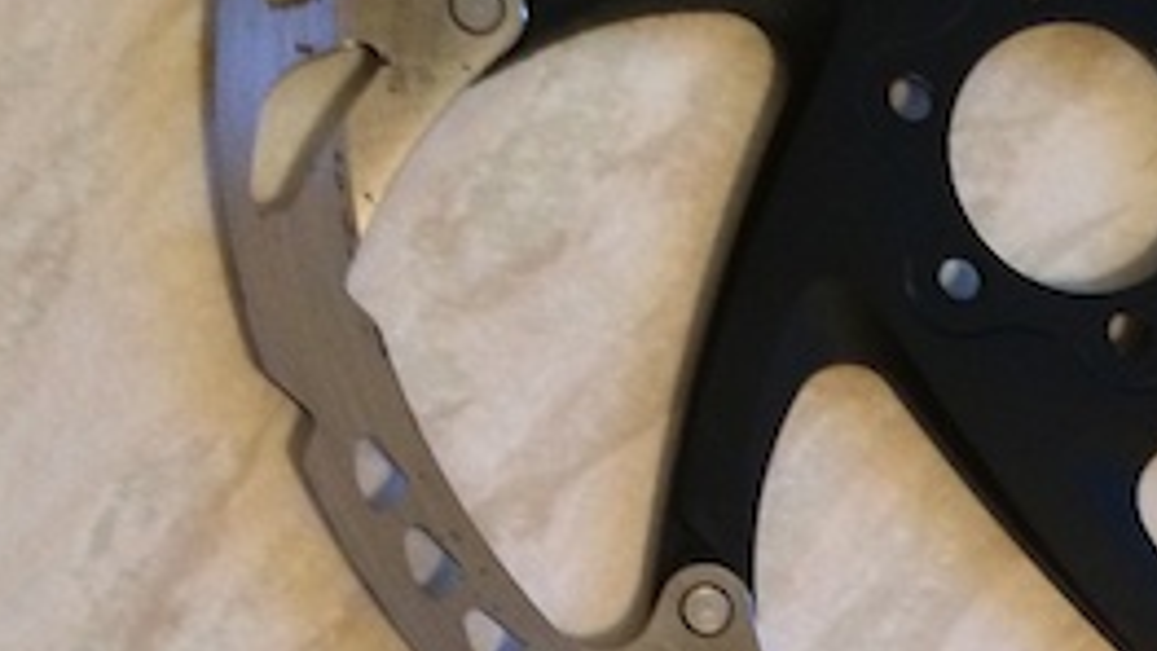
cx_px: 1056
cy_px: 976
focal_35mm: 96
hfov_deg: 21.7
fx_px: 2945
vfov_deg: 12.0
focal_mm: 4.15
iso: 250
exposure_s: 1/33
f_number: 2.2
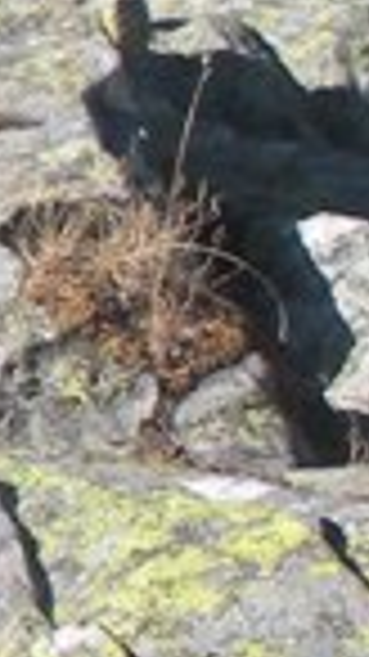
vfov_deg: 8.0
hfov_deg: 4.2
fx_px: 4667
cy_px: 14
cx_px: -1107
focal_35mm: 268
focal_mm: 6.3
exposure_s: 1/583
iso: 64
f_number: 3.5
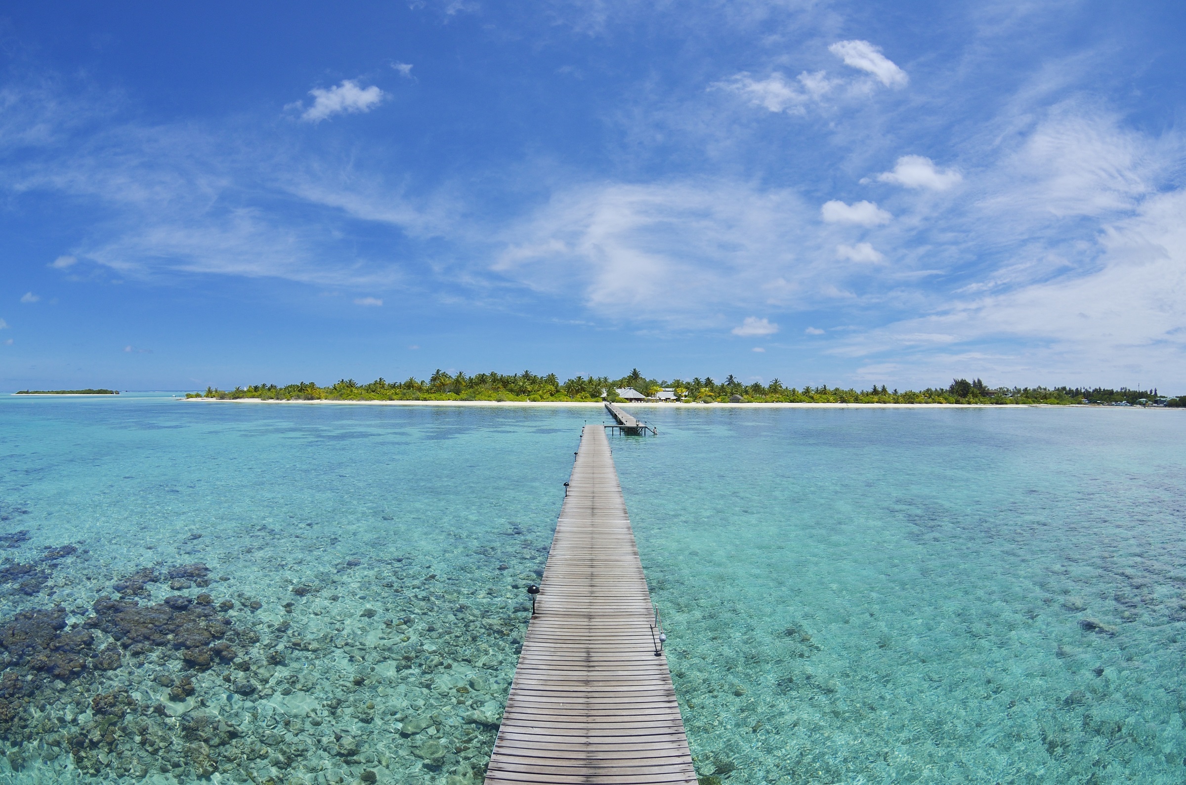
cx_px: 593
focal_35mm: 15
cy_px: 392
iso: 100
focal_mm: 10
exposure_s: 1/640
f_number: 11
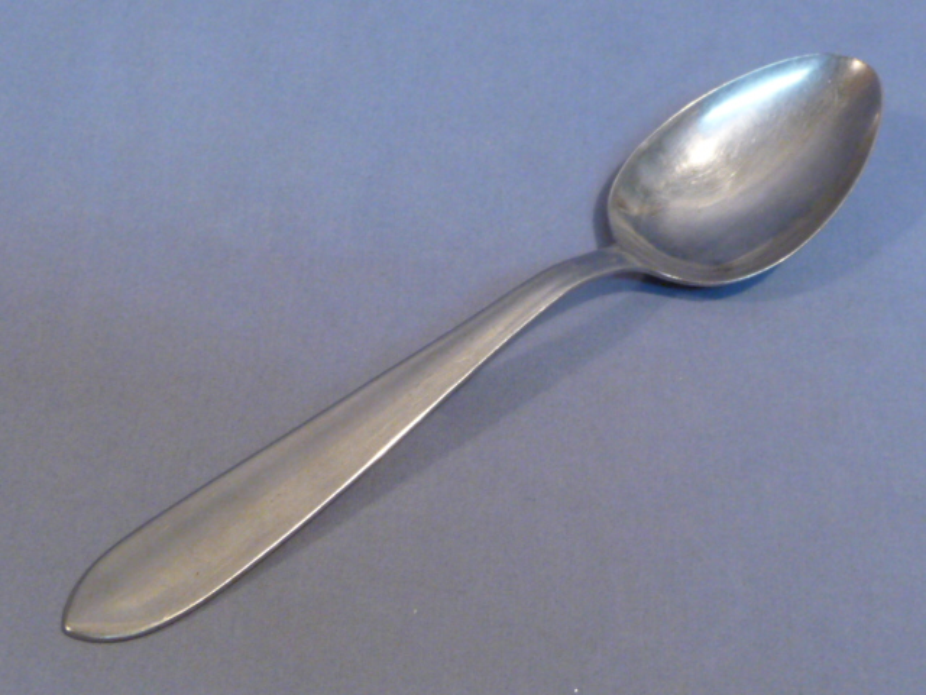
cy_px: 348
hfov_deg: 35.5
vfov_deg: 27.0
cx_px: 463
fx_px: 1445
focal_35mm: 54
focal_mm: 5.3
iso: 400
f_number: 3.5
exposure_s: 1/30
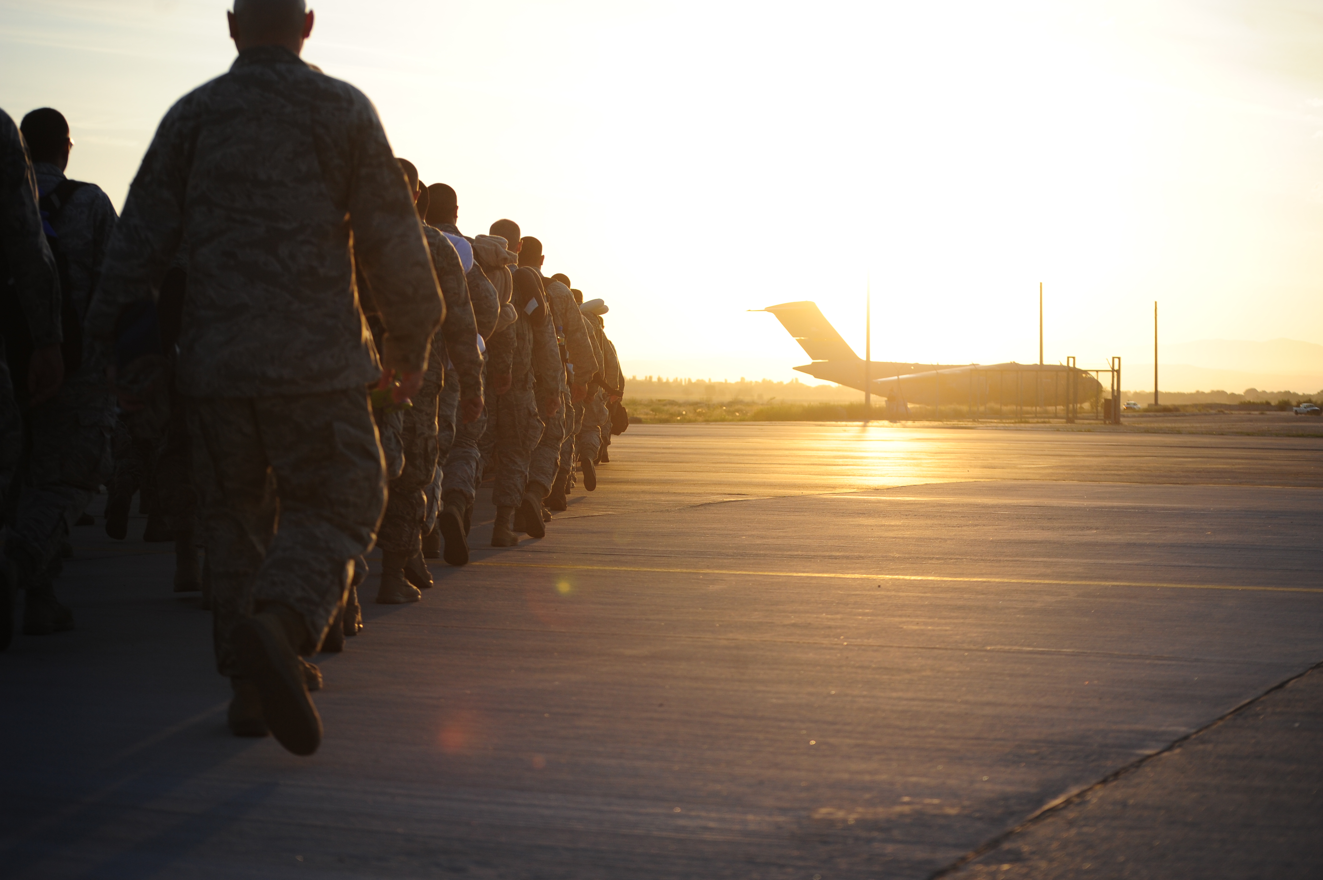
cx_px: 662
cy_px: 440
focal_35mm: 70
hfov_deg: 28.9
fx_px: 2571
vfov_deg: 19.4
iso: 400
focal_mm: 70
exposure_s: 1/1250
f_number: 4.5
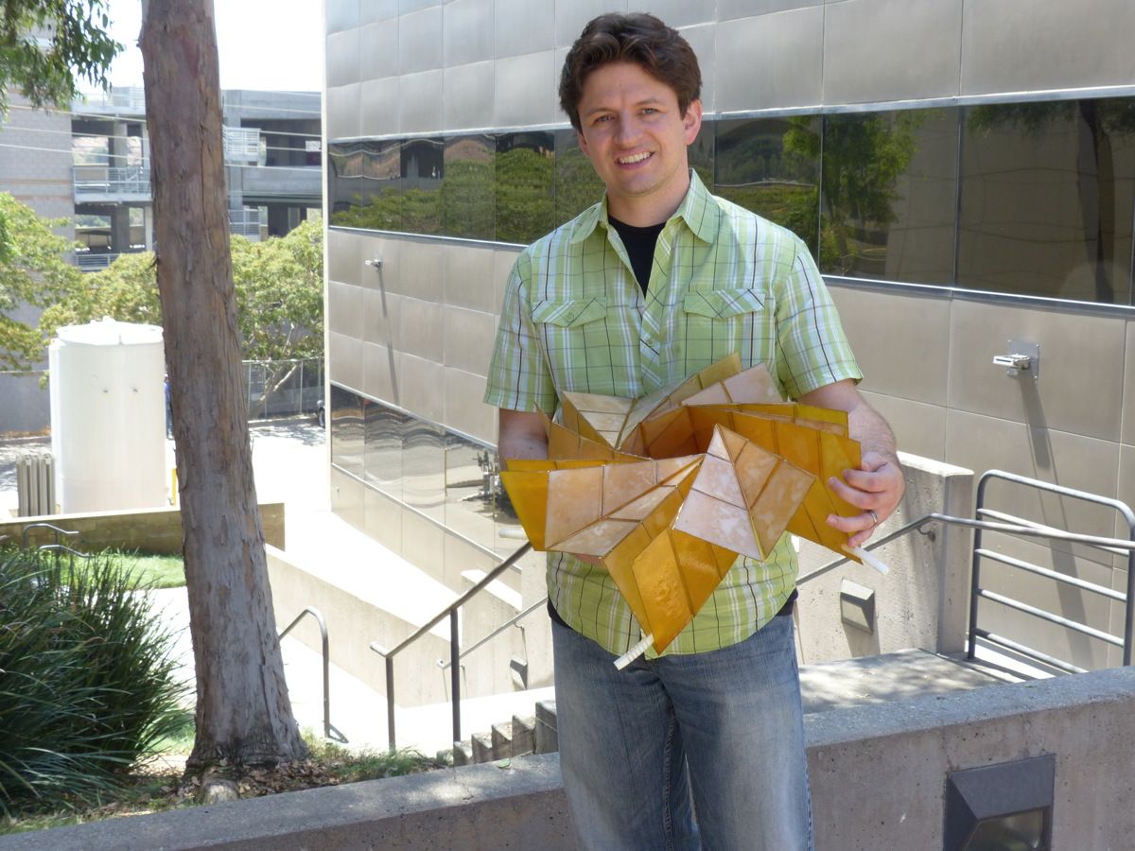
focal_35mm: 49
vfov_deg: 29.7
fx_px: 1607
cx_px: 568
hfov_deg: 38.9
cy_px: 426
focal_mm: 8.4
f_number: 4
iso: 100
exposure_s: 1/160
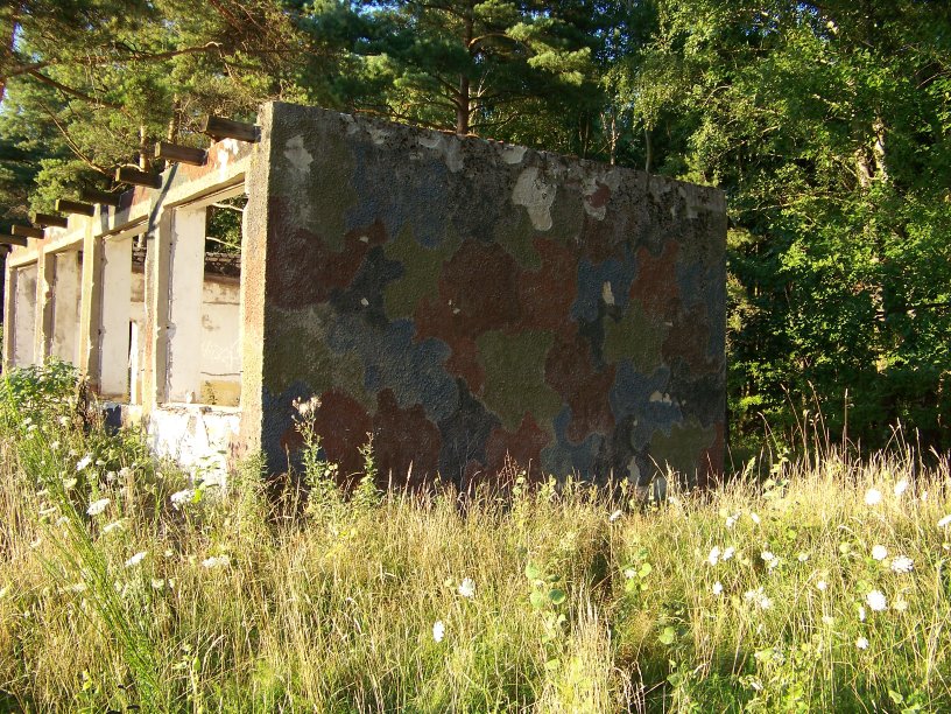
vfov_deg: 39.7
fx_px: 989
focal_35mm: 36
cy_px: 357
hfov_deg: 51.4
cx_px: 476
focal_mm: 5.85
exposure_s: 1/100
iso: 64
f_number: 2.8
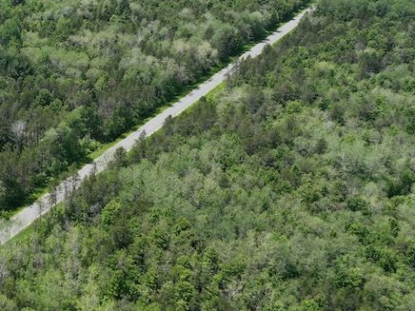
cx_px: -28
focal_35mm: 55
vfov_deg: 26.0
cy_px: 55
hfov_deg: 31.5
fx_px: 659
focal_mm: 12.29
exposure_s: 1/2000
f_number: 2.8
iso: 120
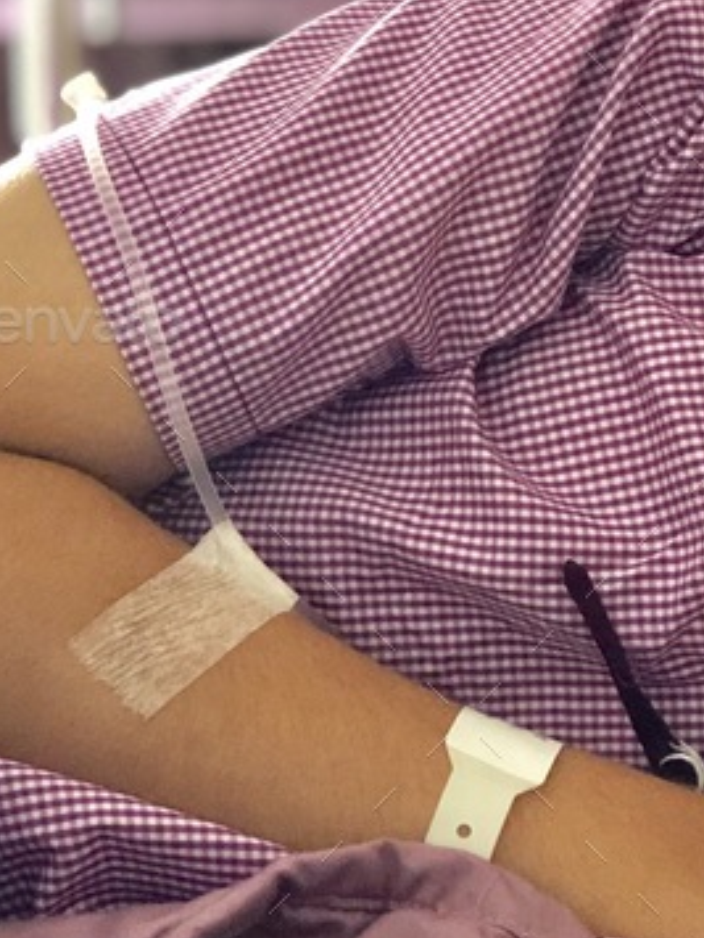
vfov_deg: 15.5
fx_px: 3417
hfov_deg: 11.8
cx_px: 451
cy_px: 175
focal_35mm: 126
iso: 640
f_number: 2.8
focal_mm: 6.6
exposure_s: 1/30
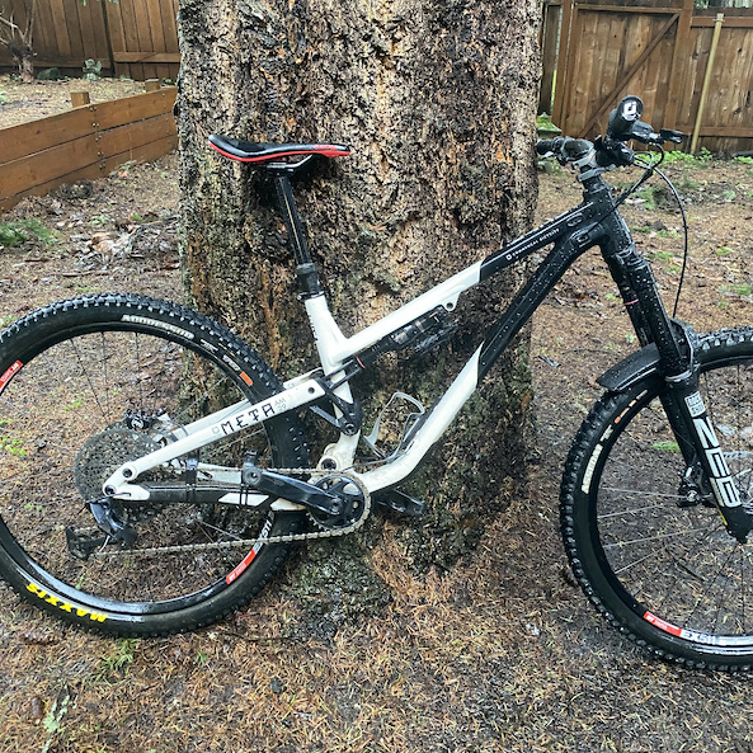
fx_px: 763
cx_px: 427
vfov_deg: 52.5
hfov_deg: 52.4
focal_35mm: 31
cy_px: 373
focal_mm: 4.25
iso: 500
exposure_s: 1/30
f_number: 1.8
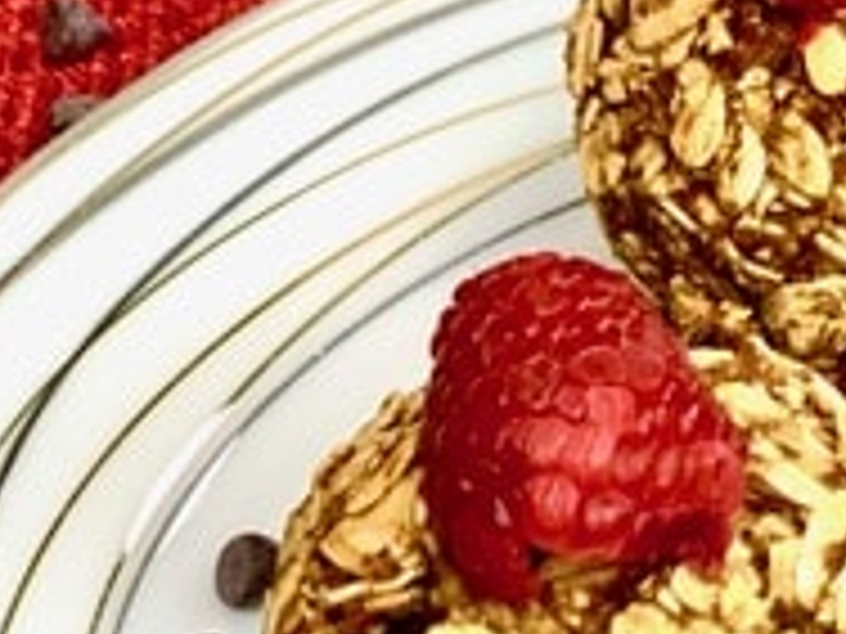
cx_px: 1022
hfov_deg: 11.0
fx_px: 4326
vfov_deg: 8.3
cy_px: 710
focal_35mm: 177
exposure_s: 1/60
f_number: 2.4
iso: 64
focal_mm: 6
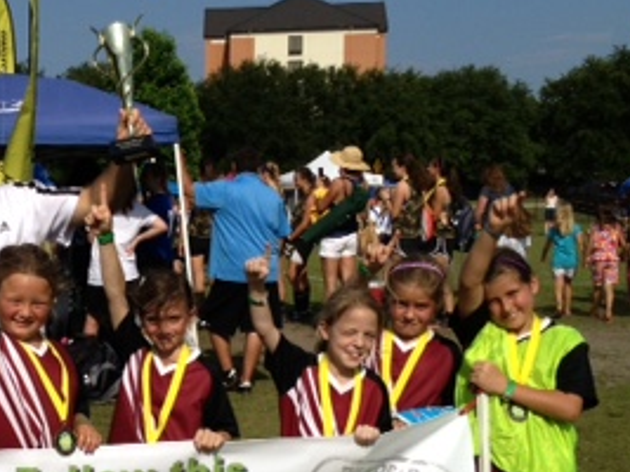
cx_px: 21
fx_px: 1528
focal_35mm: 84
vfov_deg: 17.5
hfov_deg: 22.5
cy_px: 337
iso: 50
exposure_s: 1/3067
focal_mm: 4.28
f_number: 2.4
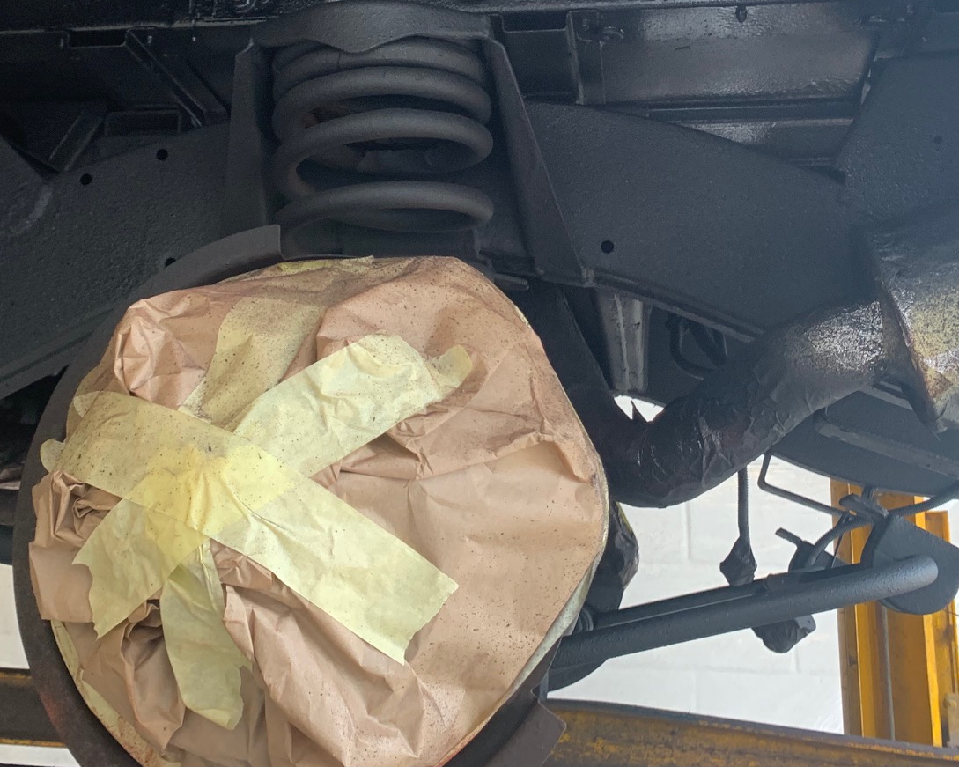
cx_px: 394
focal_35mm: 47
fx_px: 1334
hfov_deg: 39.4
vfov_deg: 30.9
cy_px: 104
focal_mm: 4.25
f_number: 1.8
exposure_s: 1/107
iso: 100
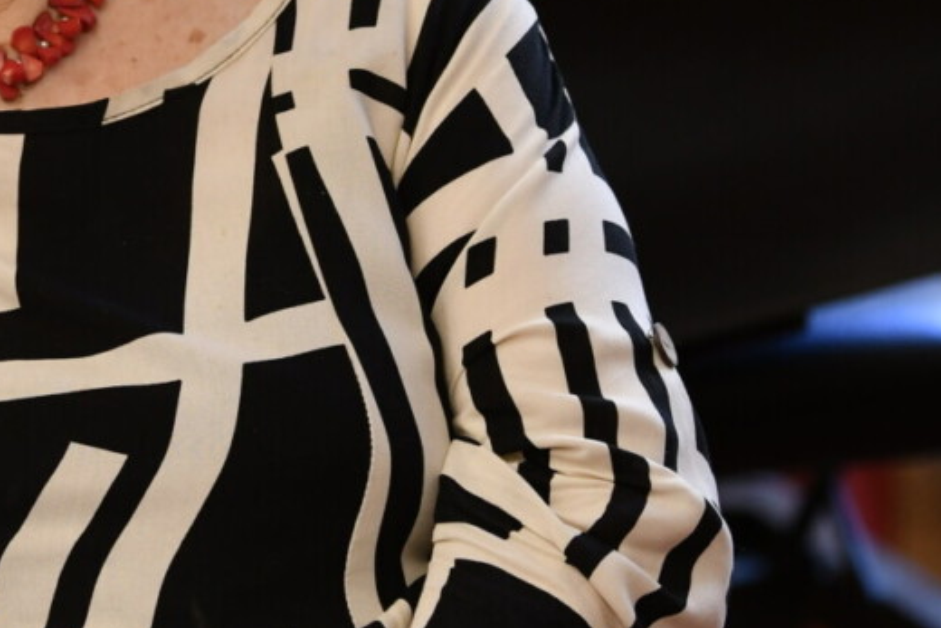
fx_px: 11530
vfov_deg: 3.1
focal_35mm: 441
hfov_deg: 4.7
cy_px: 22
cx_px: 94
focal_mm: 112
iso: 500
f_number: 2.8
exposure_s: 1/125
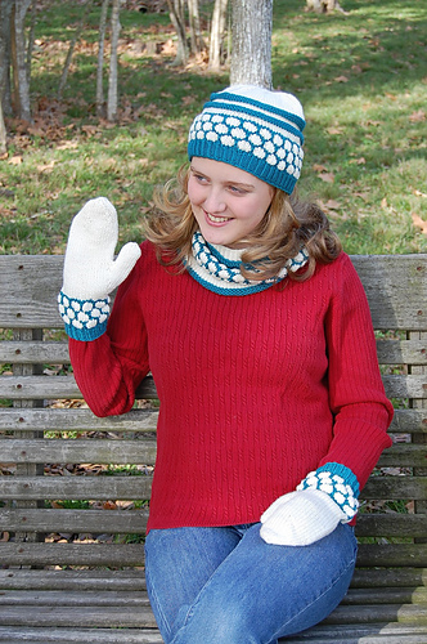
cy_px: 322
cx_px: 214
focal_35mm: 57
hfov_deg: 23.7
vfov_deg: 35.1
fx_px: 1017
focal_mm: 38
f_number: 5.6
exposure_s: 1/125
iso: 200
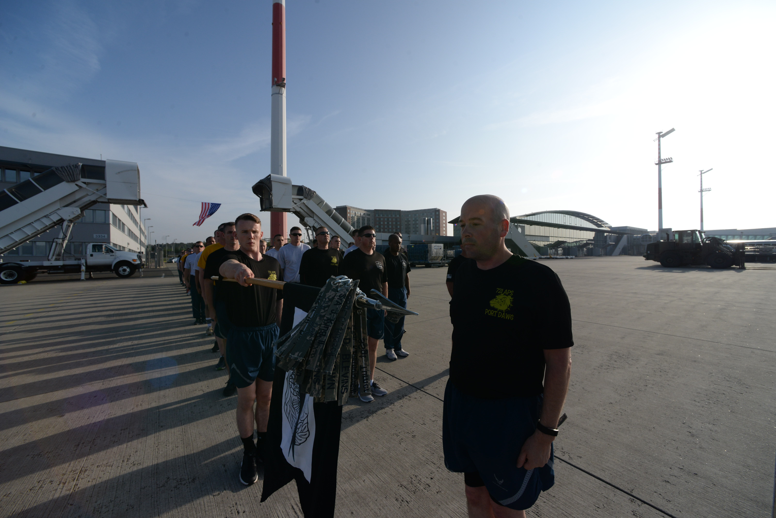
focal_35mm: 14
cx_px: 388
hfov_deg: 104.2
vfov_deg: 81.3
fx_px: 302
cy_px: 259
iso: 400
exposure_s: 1/800
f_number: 11
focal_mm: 14
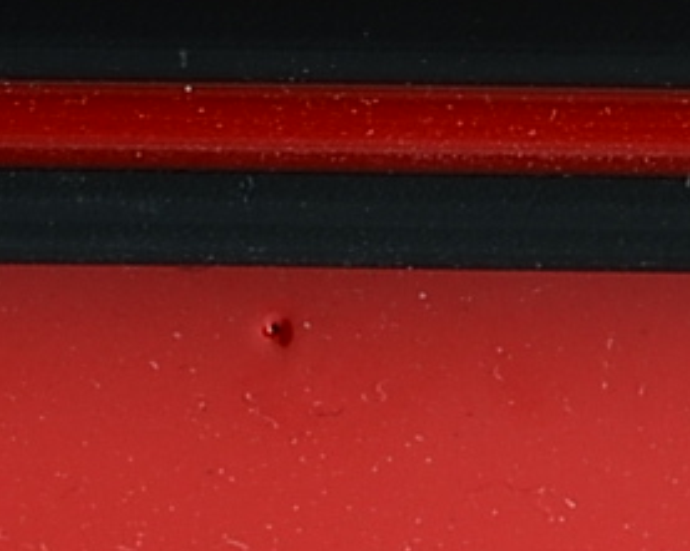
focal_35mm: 1314
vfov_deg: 1.2
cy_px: -257
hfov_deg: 1.5
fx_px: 26809
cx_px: 1295
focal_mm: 105
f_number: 10
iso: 100
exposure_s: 1/125
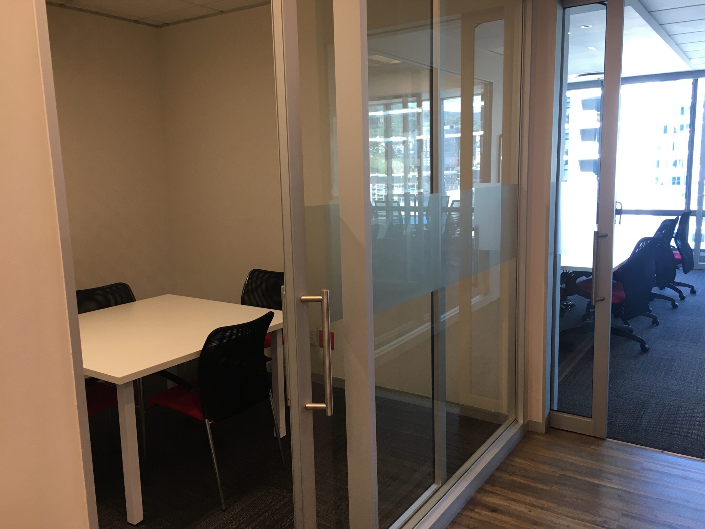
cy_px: 264
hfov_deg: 61.7
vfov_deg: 48.2
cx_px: 352
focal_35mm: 29
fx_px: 591
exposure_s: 1/33
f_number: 2.2
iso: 40
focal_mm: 4.15
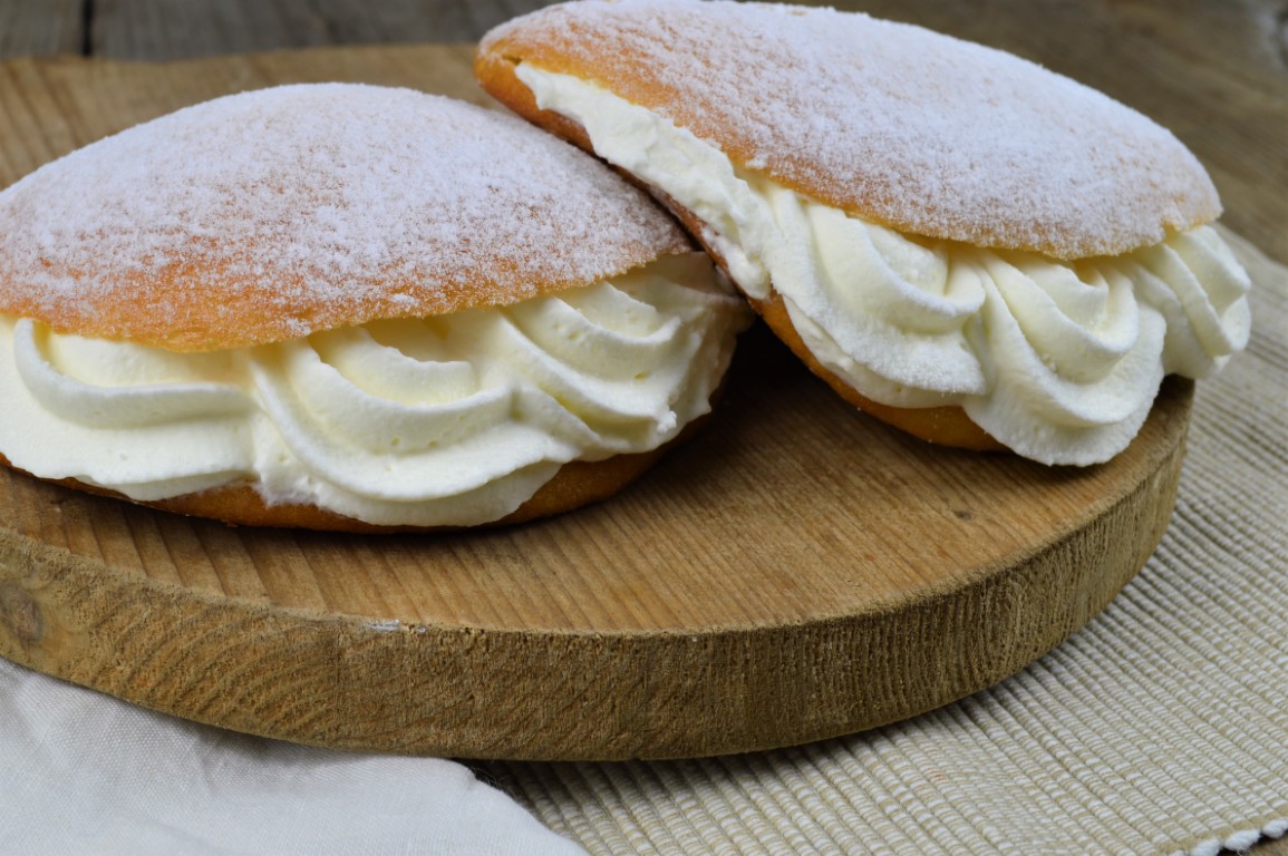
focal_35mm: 45
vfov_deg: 29.8
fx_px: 1609
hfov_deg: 43.6
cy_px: 428
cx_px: 644
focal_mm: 30
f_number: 8
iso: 100
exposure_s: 1/15
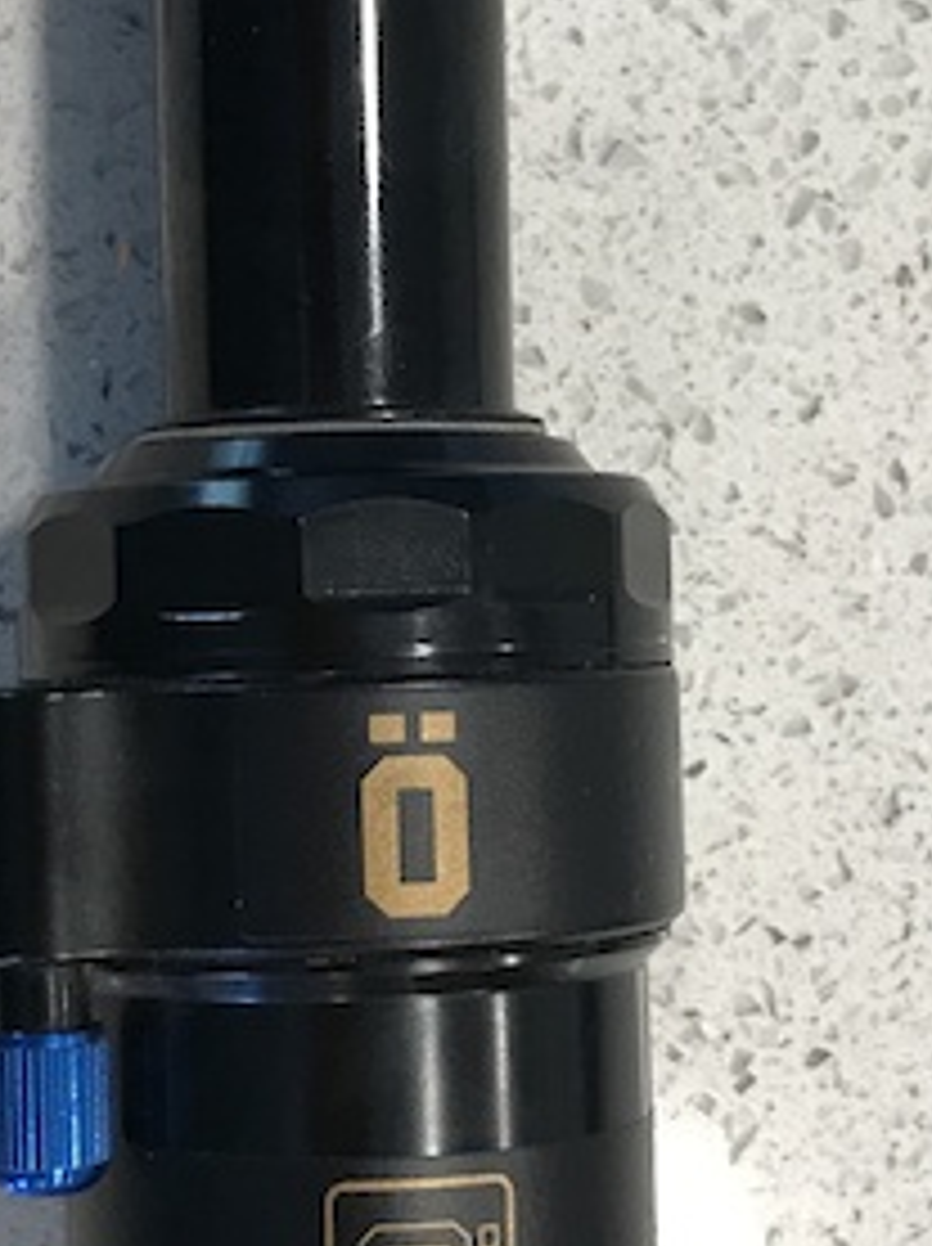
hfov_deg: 18.2
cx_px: 387
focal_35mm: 81
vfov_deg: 24.2
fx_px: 2915
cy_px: 603
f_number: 1.8
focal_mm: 3.99
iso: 32
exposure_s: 1/30
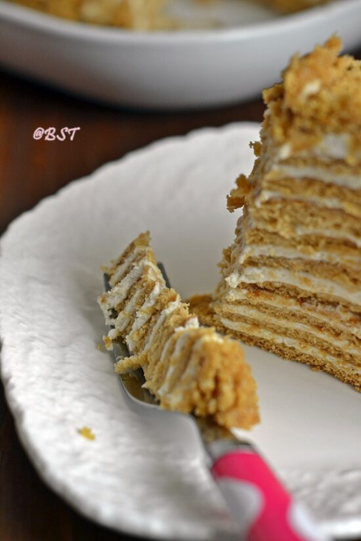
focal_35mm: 75
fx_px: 1128
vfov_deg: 27.0
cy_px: 270
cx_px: 180
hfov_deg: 18.2
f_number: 3.5
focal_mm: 50
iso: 400
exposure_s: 1/50
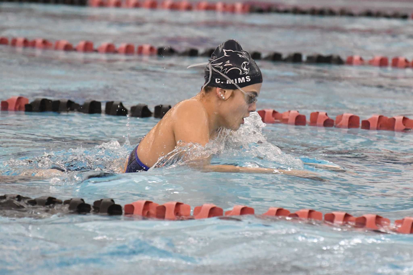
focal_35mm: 285
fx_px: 3269
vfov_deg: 4.8
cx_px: 206
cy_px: 138
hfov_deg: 7.2
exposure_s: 1/1250
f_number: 5
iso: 10000
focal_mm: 190
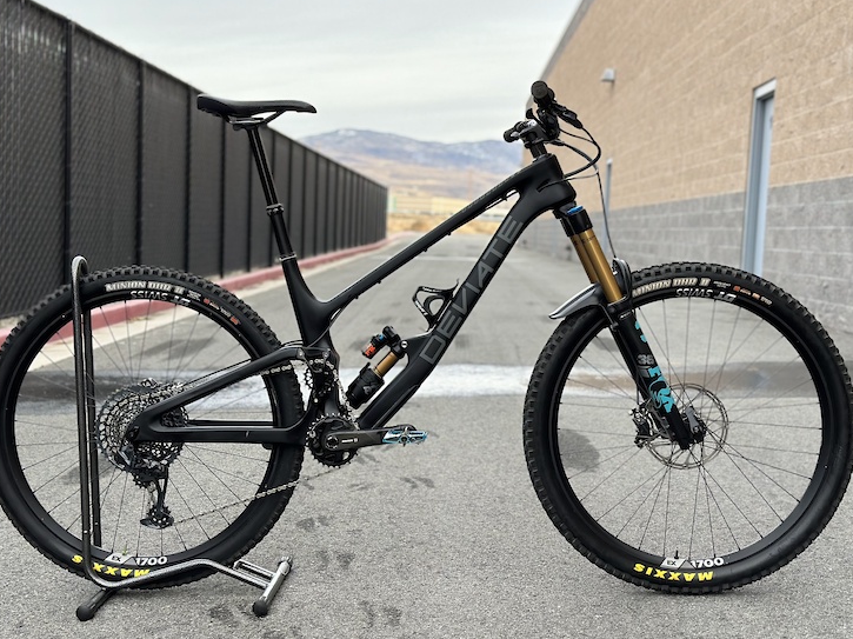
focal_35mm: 53
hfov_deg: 36.2
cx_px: 434
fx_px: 1305
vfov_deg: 27.5
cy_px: 324
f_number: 1.78
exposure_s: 1/719
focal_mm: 6.86
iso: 80
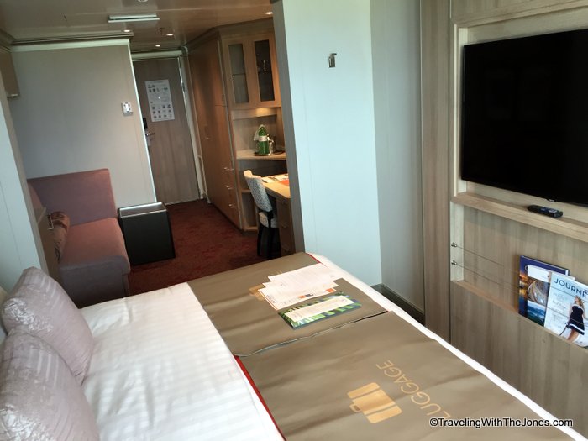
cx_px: 294
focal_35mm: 29
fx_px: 493
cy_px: 220
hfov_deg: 61.7
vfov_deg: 48.2
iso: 64
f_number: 2.2
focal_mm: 4.15
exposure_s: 1/30
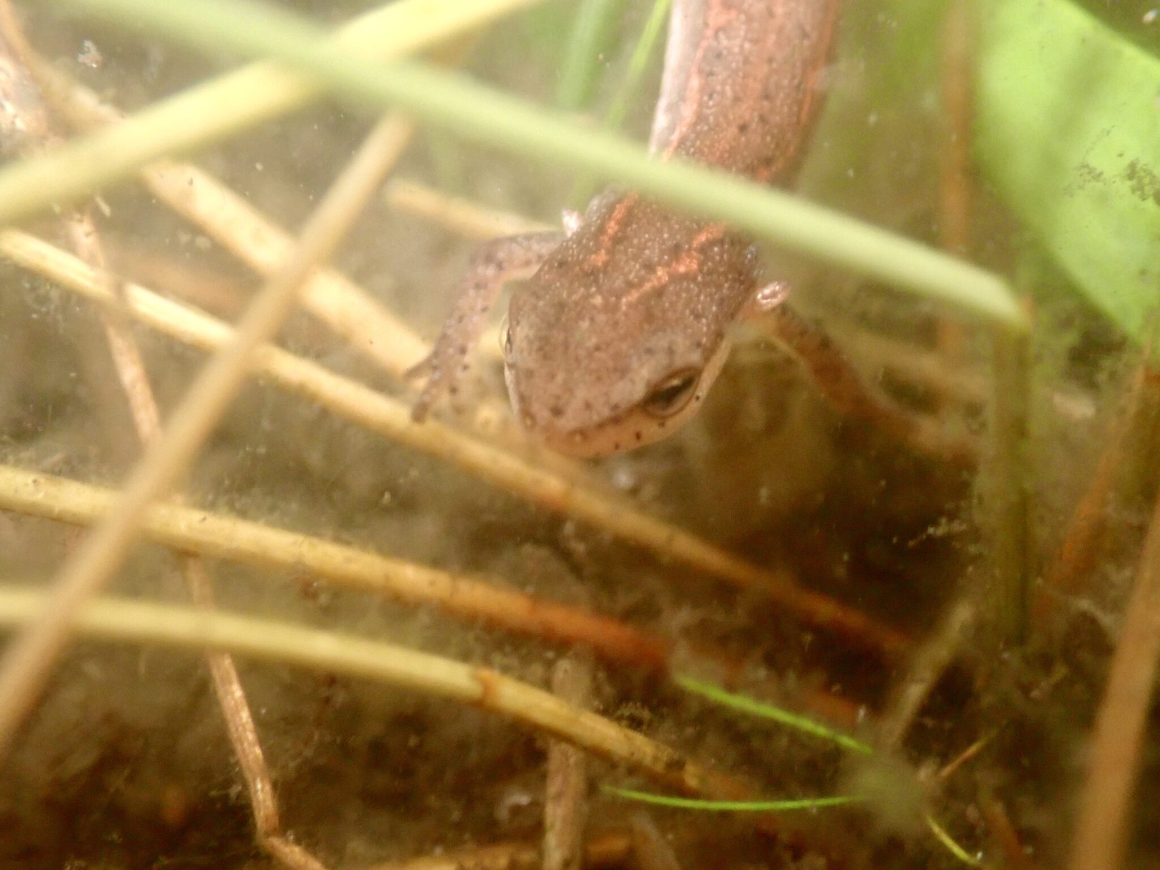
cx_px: 580
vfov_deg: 27.0
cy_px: 435
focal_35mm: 54
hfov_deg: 35.5
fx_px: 1810
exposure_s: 1/50
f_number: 10
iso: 800
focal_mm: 9.65
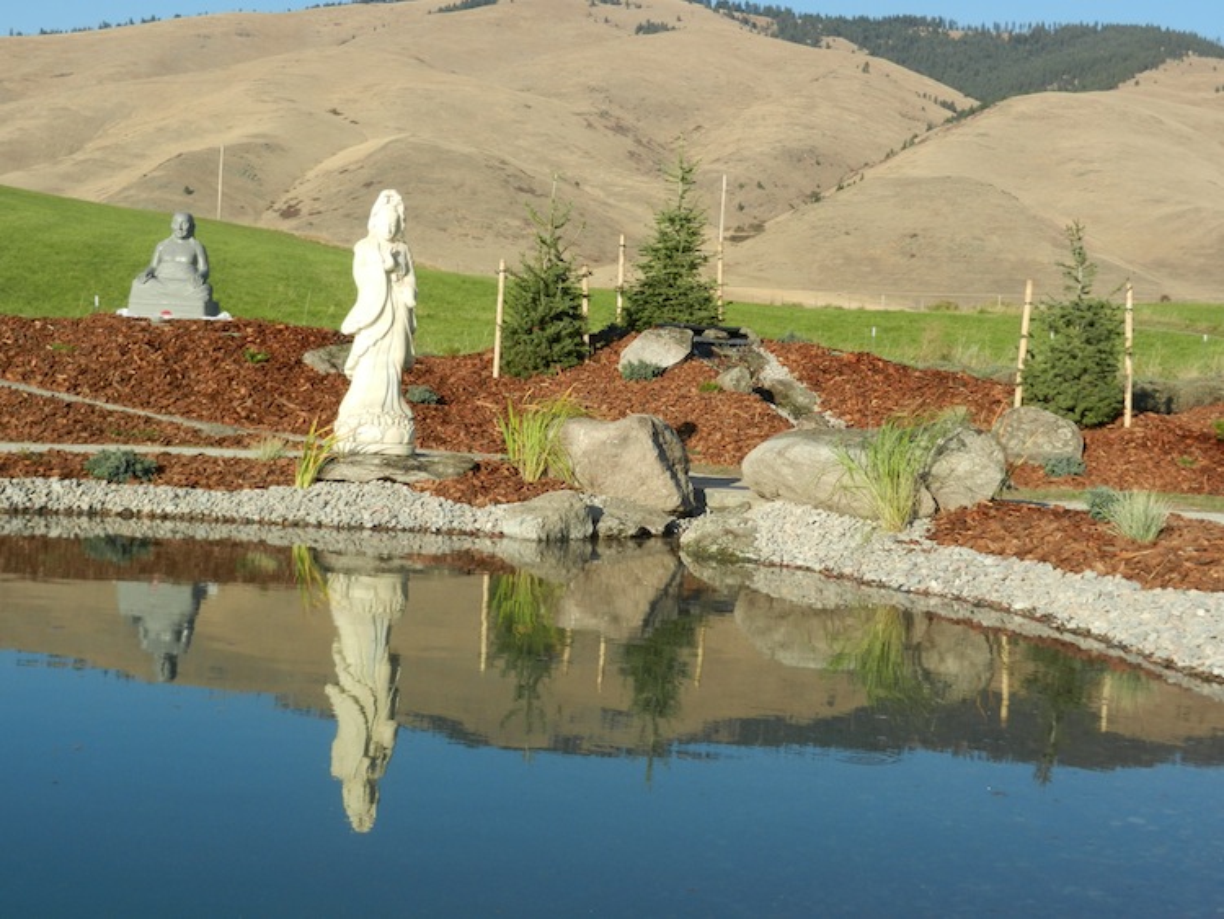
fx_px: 1875
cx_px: 612
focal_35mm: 53
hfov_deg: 36.2
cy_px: 460
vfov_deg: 27.5
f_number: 4.4
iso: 160
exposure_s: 1/800
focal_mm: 9.4
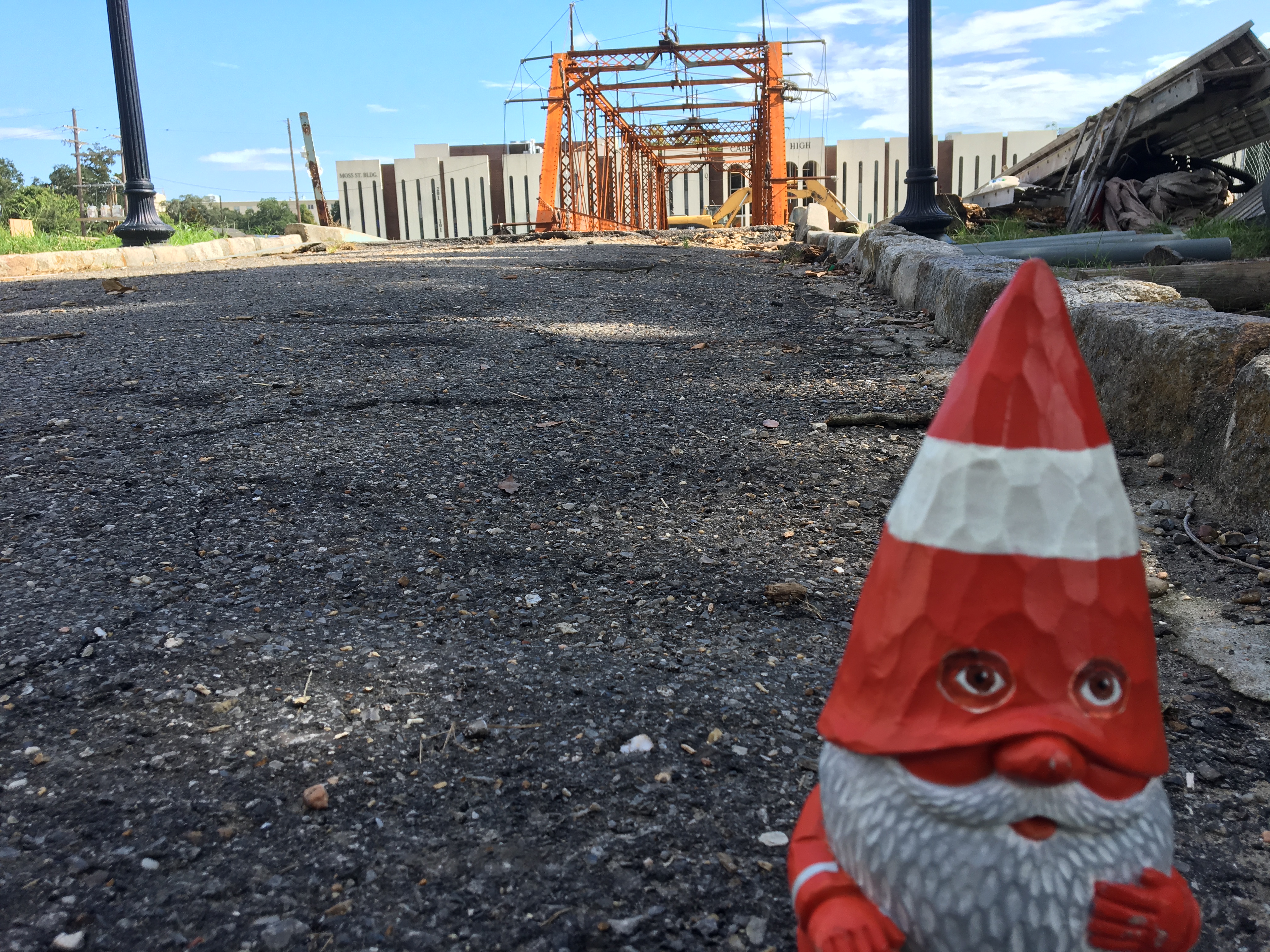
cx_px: 635
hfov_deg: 61.7
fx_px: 1064
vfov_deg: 48.2
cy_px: 476
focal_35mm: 29
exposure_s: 1/591
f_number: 2.2
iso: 25
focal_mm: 4.15
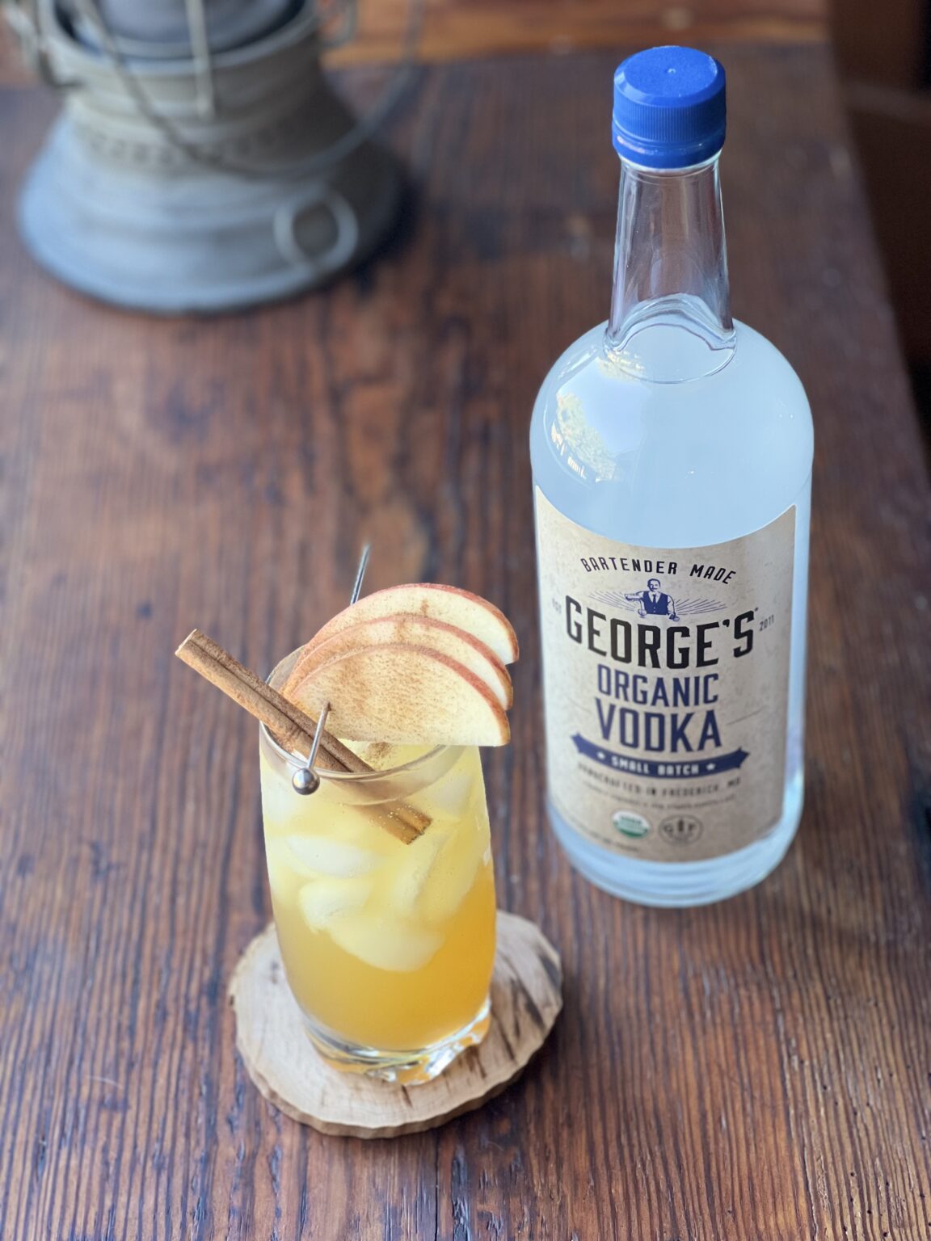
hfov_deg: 19.1
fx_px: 2761
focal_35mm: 77
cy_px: 620
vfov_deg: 25.3
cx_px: 466
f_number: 2.8
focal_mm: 9
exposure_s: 1/62
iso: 250
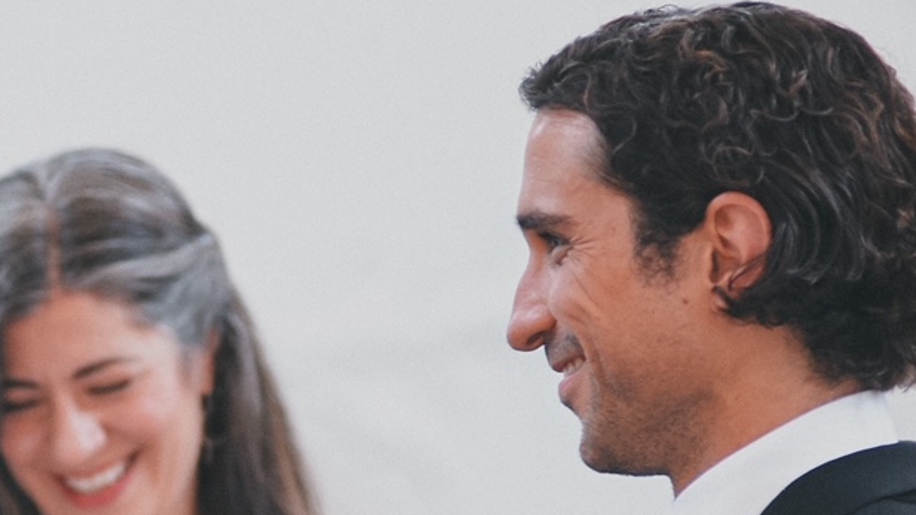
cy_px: 686
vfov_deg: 2.0
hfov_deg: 3.5
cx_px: -129
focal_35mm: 614
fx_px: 14913
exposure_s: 1/160
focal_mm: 170
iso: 400
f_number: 2.8
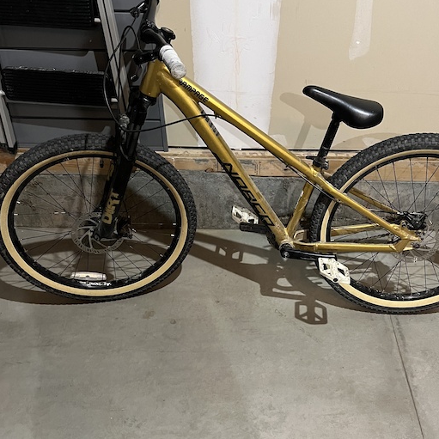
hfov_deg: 46.0
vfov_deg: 45.9
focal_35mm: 36
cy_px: 250
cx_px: 242
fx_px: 517
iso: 500
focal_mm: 5.1
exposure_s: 1/60
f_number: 1.6
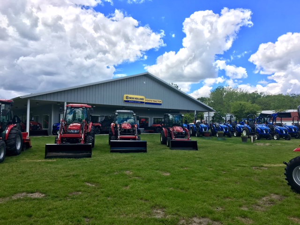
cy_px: 112
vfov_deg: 48.2
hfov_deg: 61.7
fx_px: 251
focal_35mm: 29
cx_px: 150
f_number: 2.2
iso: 25
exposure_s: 1/1068
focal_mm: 4.15
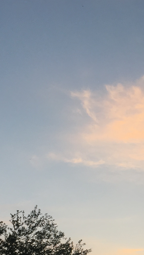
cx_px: 195
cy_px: 223
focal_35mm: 82
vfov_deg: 25.2
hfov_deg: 14.1
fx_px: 557
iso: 25
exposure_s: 1/224
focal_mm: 4.15
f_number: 2.2
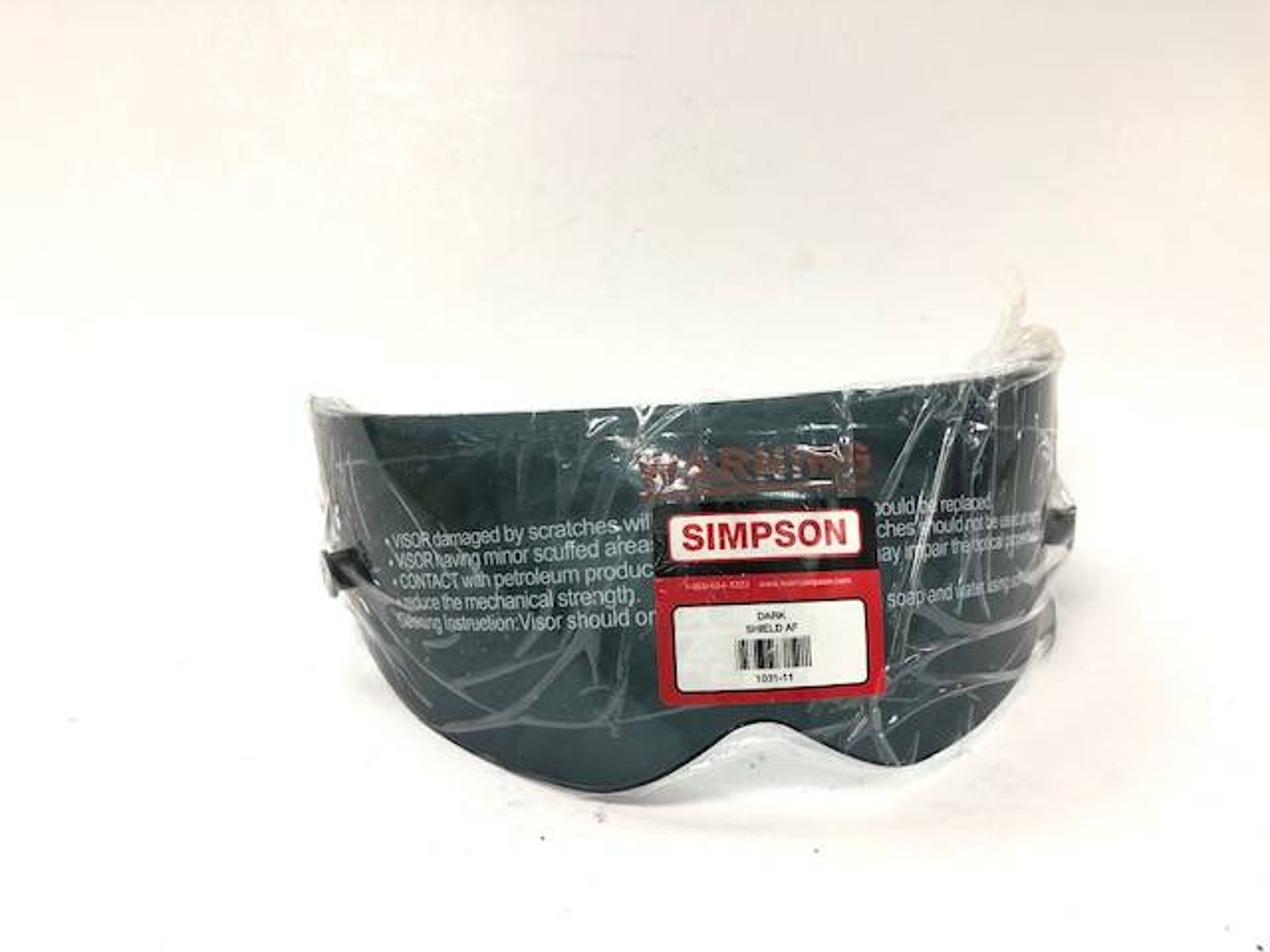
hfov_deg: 63.4
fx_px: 1027
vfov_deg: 49.7
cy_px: 476
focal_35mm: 28
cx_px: 635
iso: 32
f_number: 1.8
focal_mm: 4
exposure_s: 1/33
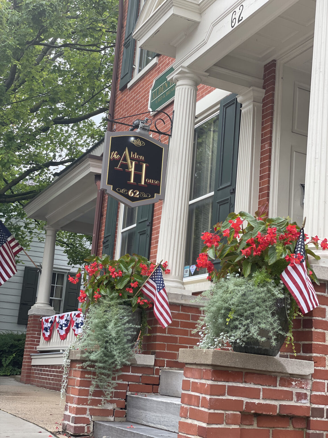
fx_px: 657
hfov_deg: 28.0
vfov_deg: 36.8
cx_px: 164
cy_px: 219
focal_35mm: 52
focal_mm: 6
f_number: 2
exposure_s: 1/417
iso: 32
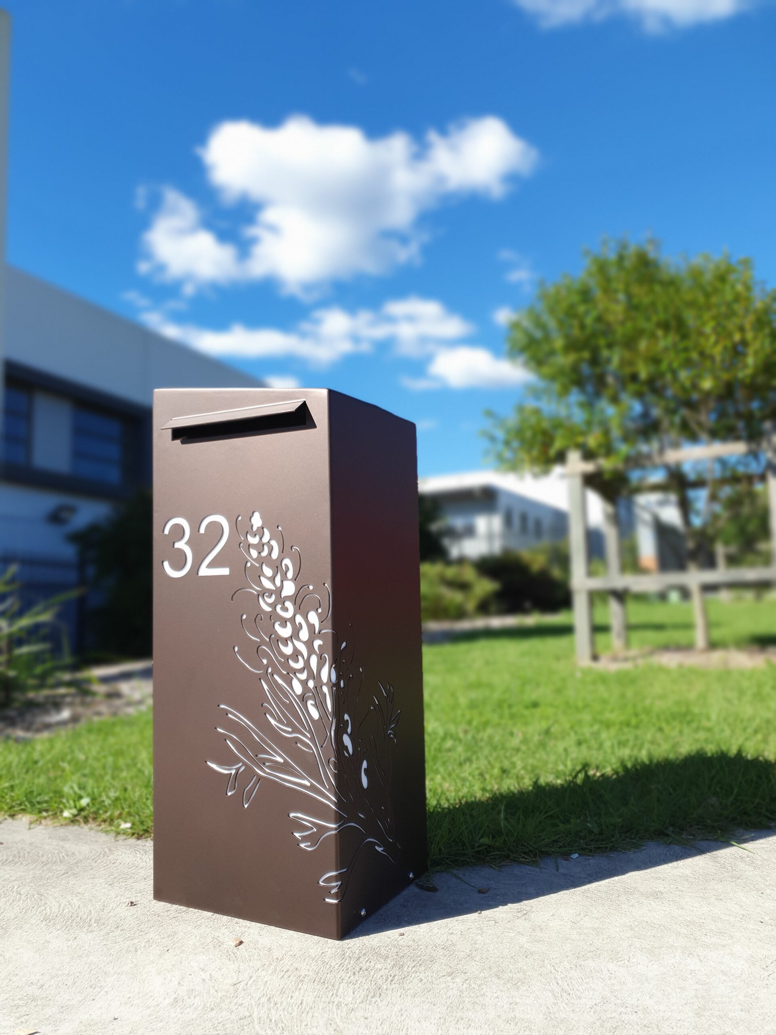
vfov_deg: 67.3
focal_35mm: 26
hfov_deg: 53.1
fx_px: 777
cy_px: 518
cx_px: 388
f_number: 1.5
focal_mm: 4.32
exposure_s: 1/2080
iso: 50
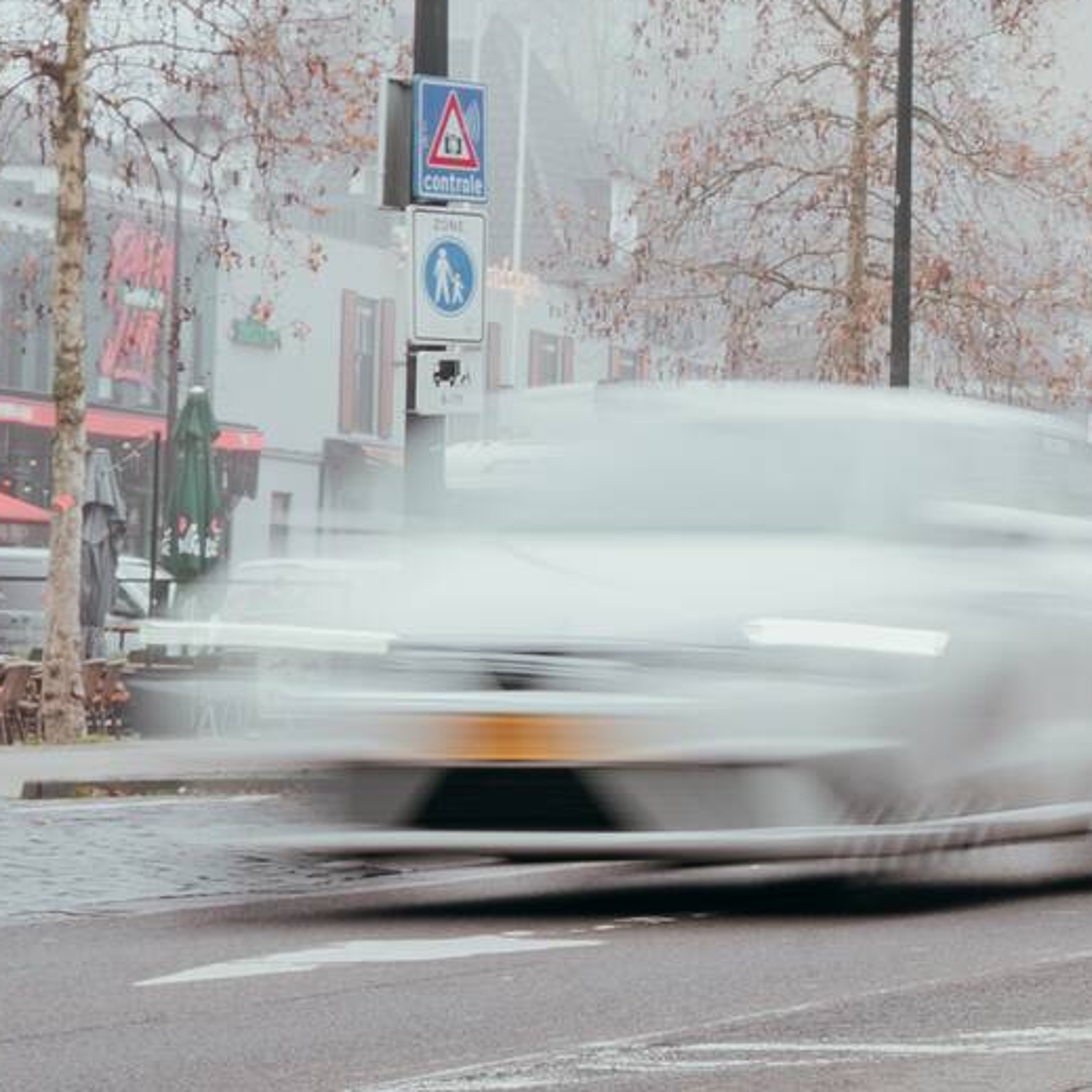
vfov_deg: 10.7
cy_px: 350
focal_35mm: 163
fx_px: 5820
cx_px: 1582
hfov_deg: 10.4
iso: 125
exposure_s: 1/5
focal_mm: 45.3
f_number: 16
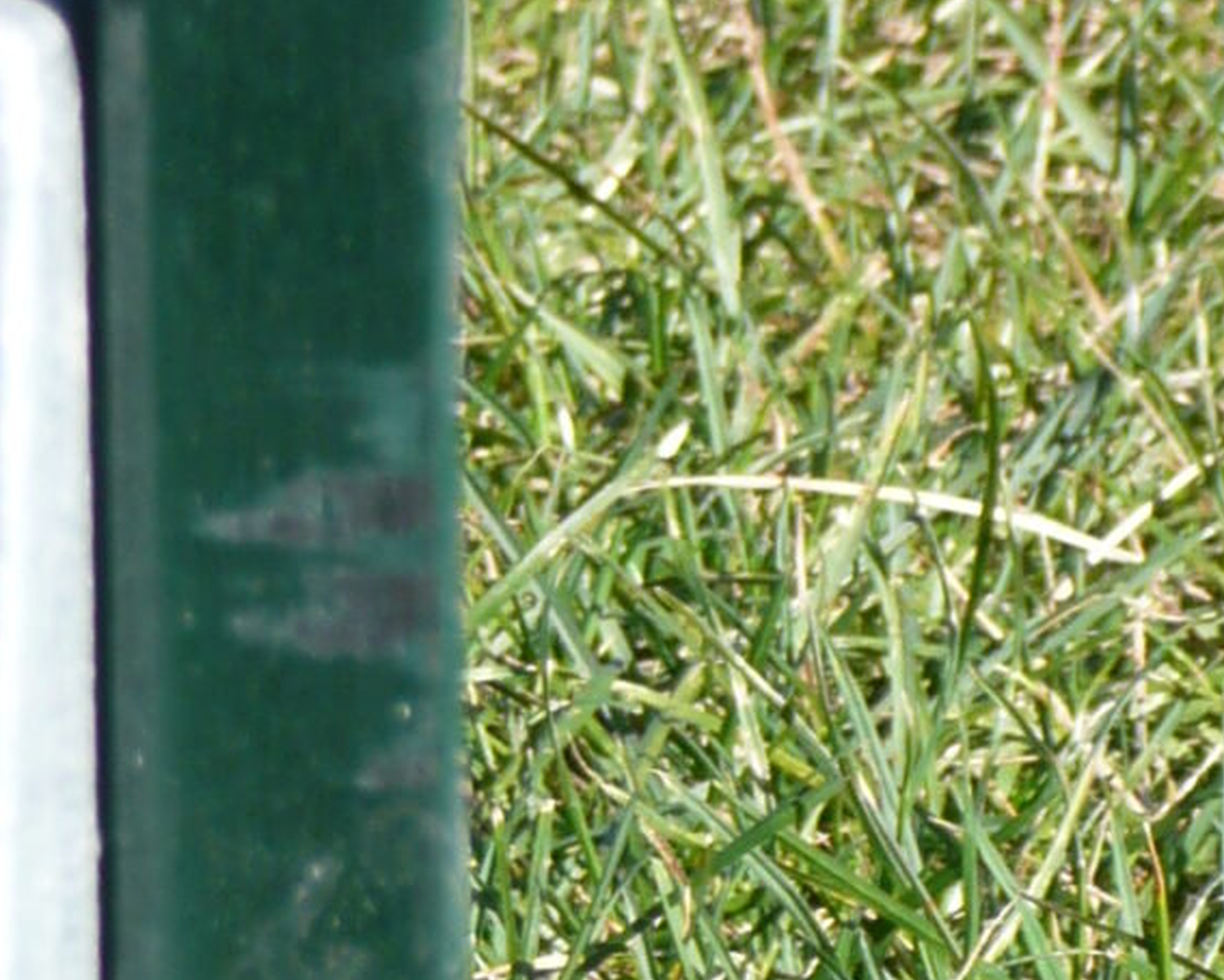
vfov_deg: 3.4
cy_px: 2128
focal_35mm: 454
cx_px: -186
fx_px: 16452
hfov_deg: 4.3
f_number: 4.7
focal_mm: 16.9
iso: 100
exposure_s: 1/250
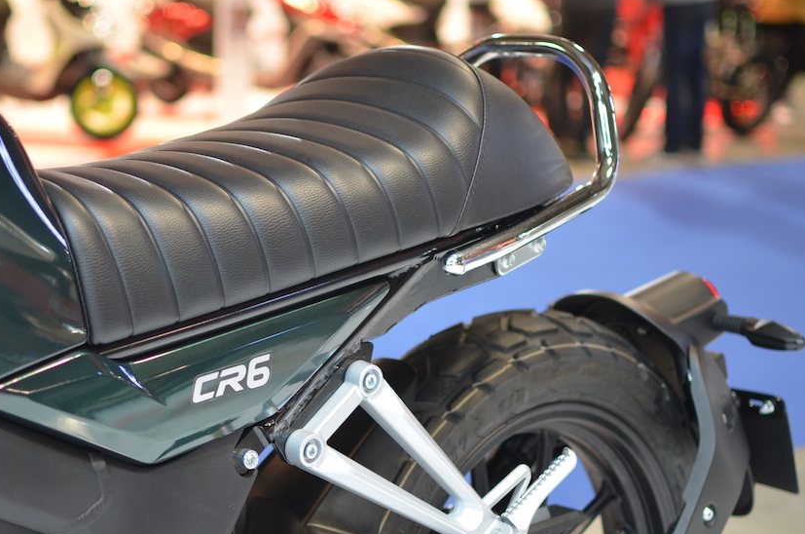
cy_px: 334
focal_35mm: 89
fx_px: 1983
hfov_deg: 22.9
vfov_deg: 15.3
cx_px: 270
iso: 320
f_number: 1.8
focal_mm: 35
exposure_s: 1/125
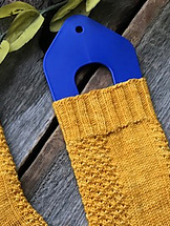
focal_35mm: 65
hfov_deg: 22.3
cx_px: 27
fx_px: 424
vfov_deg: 28.7
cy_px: 199
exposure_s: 1/24
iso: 40
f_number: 1.8
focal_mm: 3.99
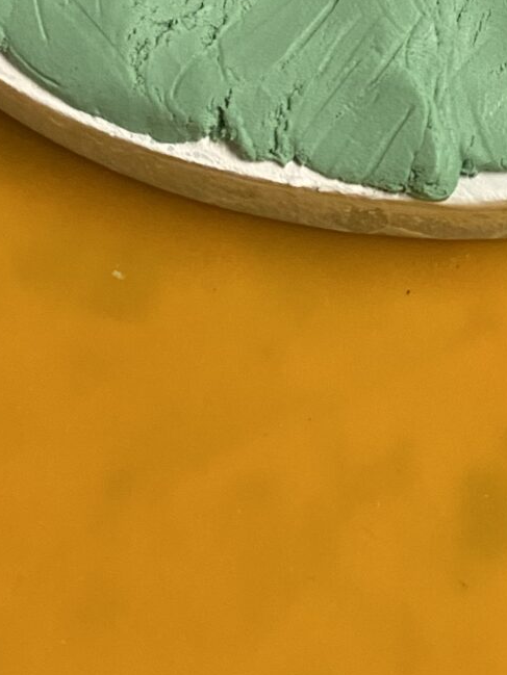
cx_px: 586
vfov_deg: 21.1
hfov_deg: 17.3
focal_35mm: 82
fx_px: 1601
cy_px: -261
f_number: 1.8
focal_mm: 4.25
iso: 320
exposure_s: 1/60
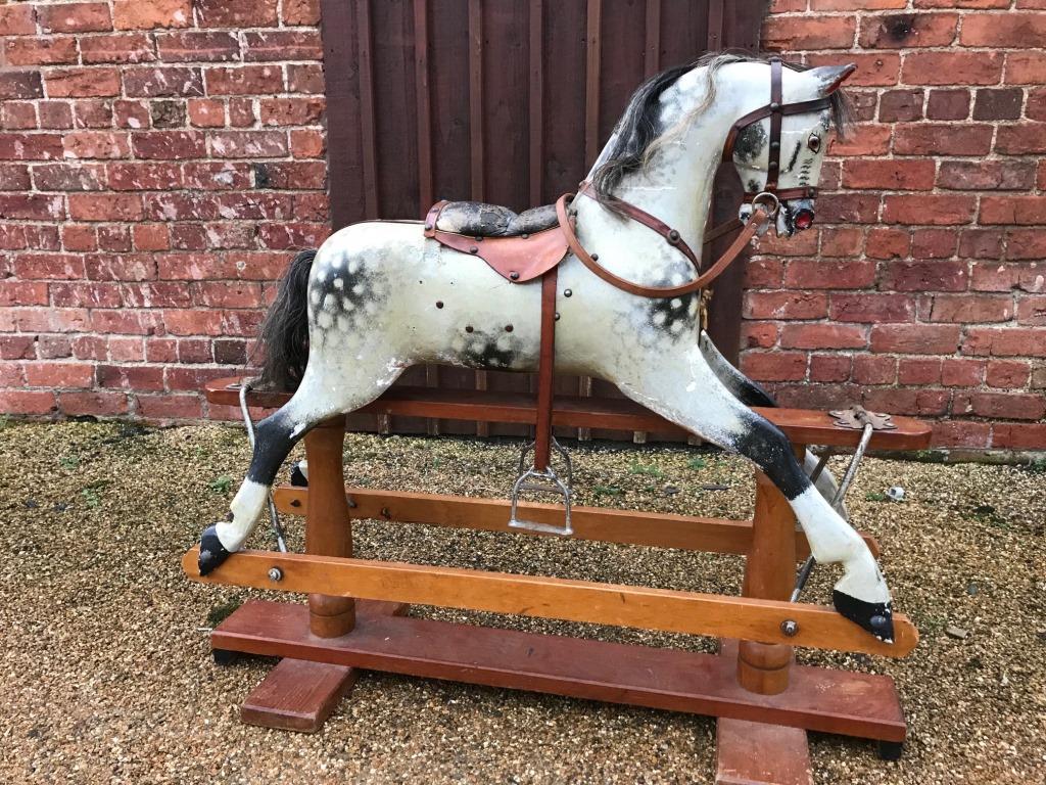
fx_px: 846
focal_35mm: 28
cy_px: 392
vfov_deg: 49.7
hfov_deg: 63.4
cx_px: 523
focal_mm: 3.99
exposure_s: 1/17
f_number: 1.8
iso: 64
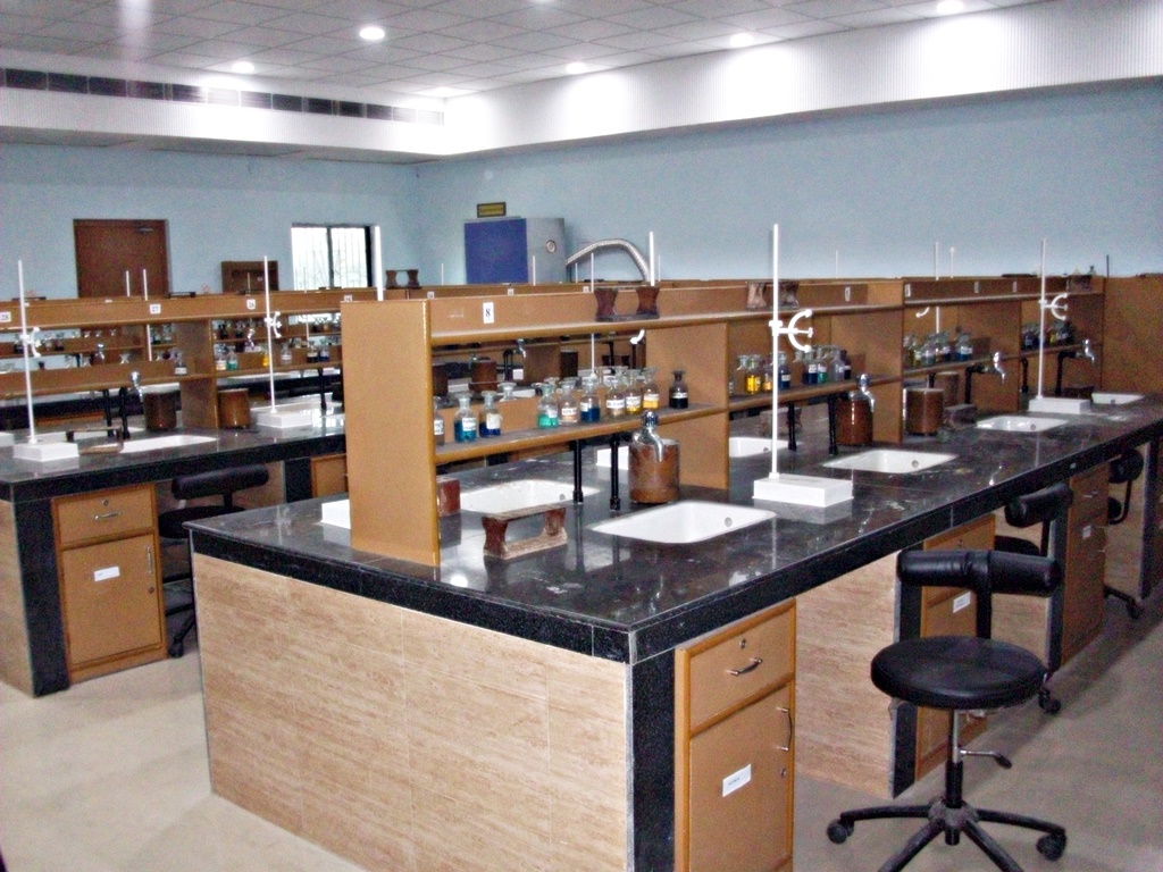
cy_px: 436
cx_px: 582
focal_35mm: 34
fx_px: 1142
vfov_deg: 41.8
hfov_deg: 54.0
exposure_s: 1/60
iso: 320
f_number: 2.8
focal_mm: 5.7
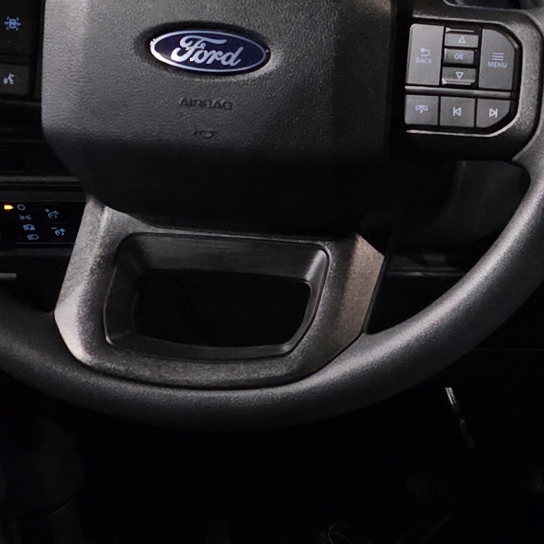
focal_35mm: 104
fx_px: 1849
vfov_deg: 16.7
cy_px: 273
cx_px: 976
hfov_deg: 14.7
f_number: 1.7
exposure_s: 1/120
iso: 500
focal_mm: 6.3
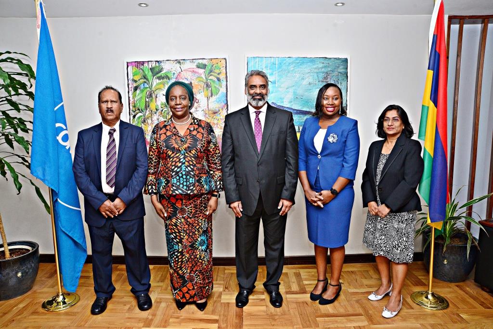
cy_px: 164
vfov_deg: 53.2
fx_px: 329
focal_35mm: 24
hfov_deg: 73.7
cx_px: 246
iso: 1600
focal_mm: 24
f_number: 8
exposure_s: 1/200
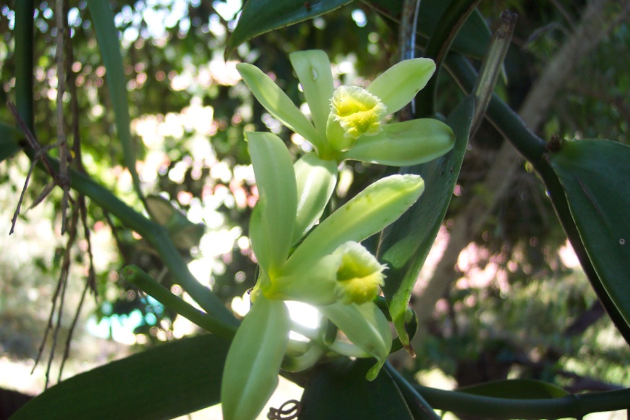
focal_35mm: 38
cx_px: 315
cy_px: 210
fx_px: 665
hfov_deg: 50.7
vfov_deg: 35.1
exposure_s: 1/125
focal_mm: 8
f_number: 2.8
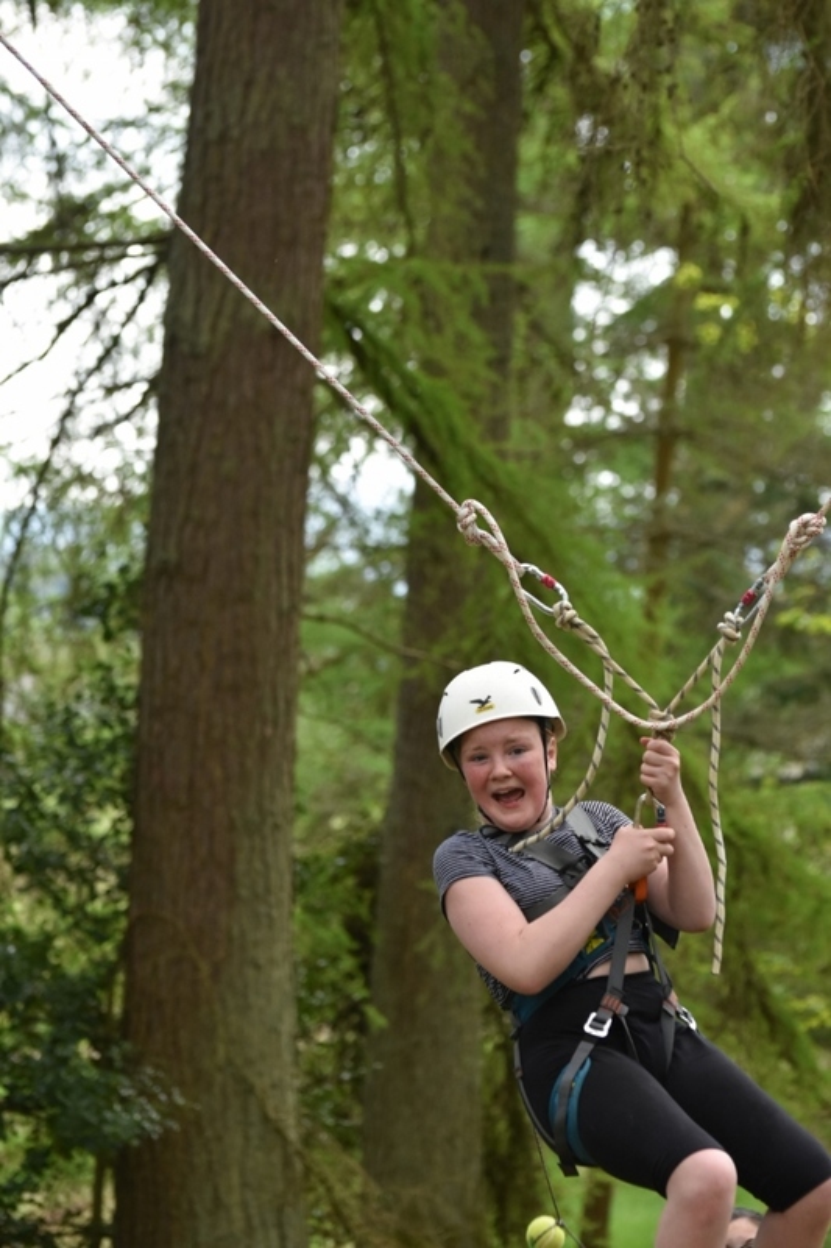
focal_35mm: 174
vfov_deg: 11.8
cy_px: 624
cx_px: 416
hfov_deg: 7.9
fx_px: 6027
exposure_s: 1/640
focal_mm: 116
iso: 800
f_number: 4.8
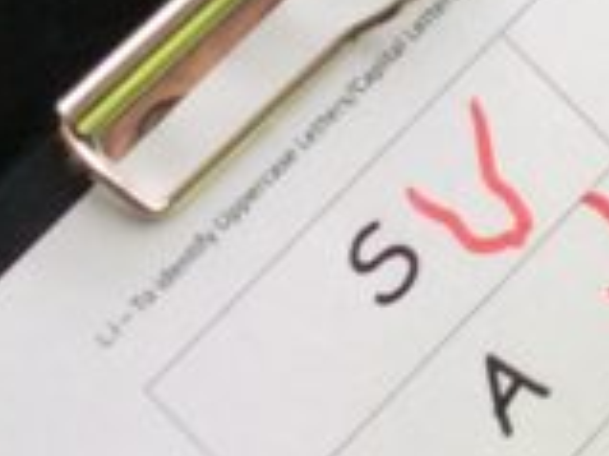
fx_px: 4448
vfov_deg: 5.6
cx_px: 1141
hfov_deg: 7.6
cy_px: -676
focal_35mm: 253
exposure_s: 1/199
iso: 32
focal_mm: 3.3
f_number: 2.4
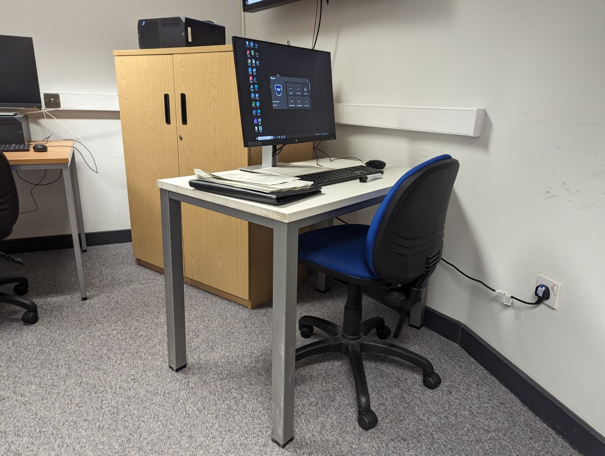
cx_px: 302
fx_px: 420
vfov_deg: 56.9
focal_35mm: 24
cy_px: 228
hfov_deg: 71.5
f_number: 1.85
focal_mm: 6.81
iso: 463
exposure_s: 1/132
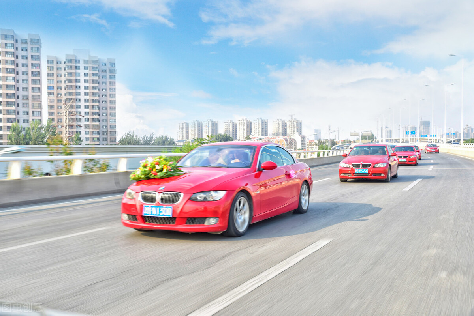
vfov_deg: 35.1
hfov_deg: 50.7
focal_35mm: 38
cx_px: 237
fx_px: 500
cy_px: 158
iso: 100
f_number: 7.1
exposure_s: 1/80
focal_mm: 38
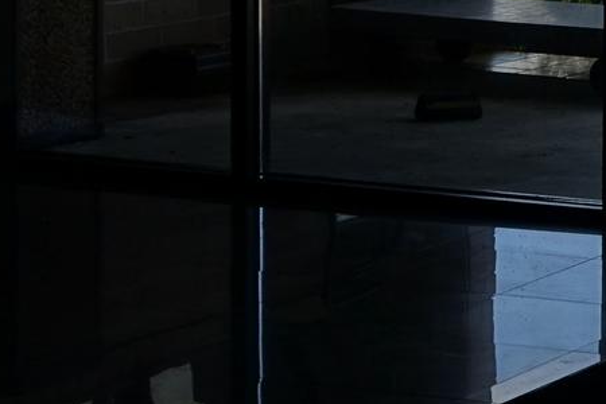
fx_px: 2626
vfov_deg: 8.7
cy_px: -54
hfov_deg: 11.9
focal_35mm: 156
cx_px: 1155
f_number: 4
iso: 125
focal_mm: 14.3
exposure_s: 1/250
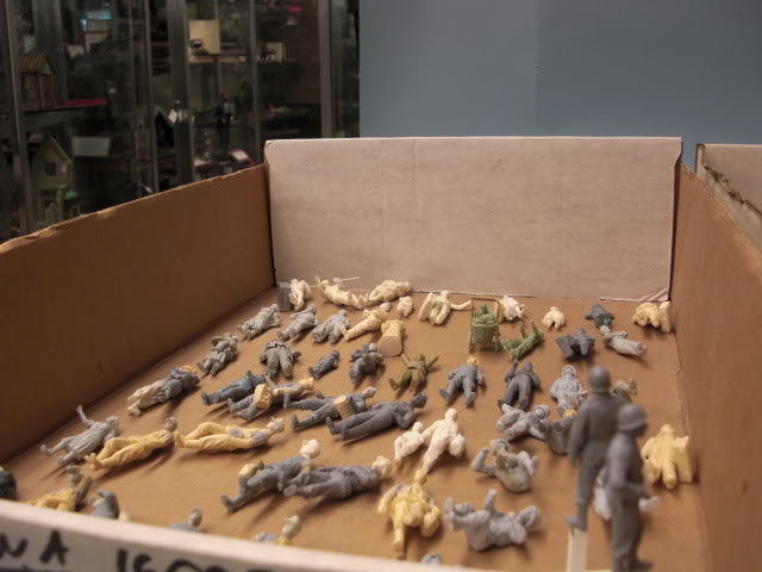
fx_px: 792
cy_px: 286
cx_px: 381
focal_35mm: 36
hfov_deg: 51.4
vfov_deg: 39.7
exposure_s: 1/60
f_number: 2.8
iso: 100
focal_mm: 6.3
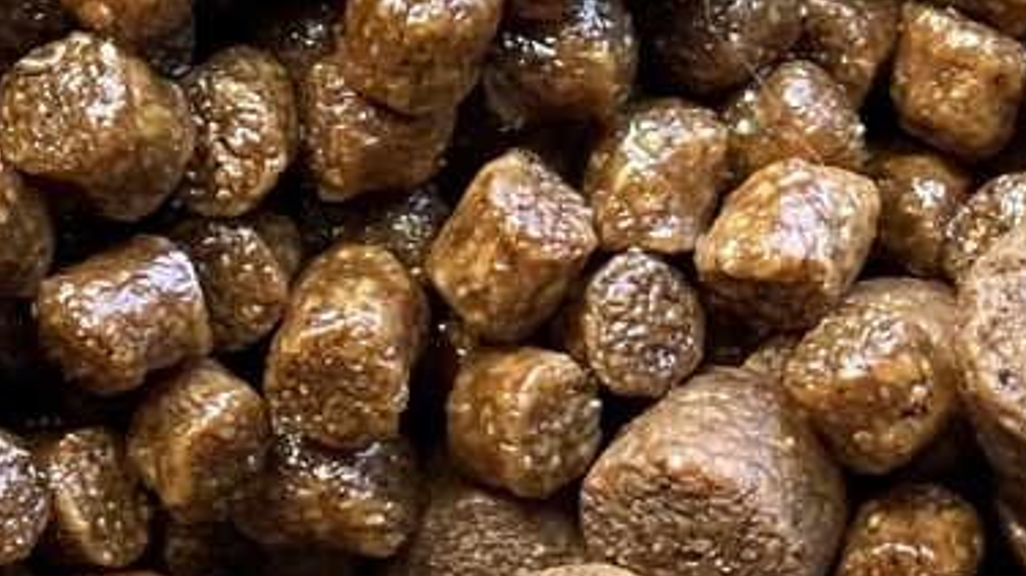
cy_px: 1308
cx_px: -115
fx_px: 10332
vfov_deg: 3.2
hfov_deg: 5.7
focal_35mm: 380
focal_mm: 7.5
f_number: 2.2
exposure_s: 1/99
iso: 100
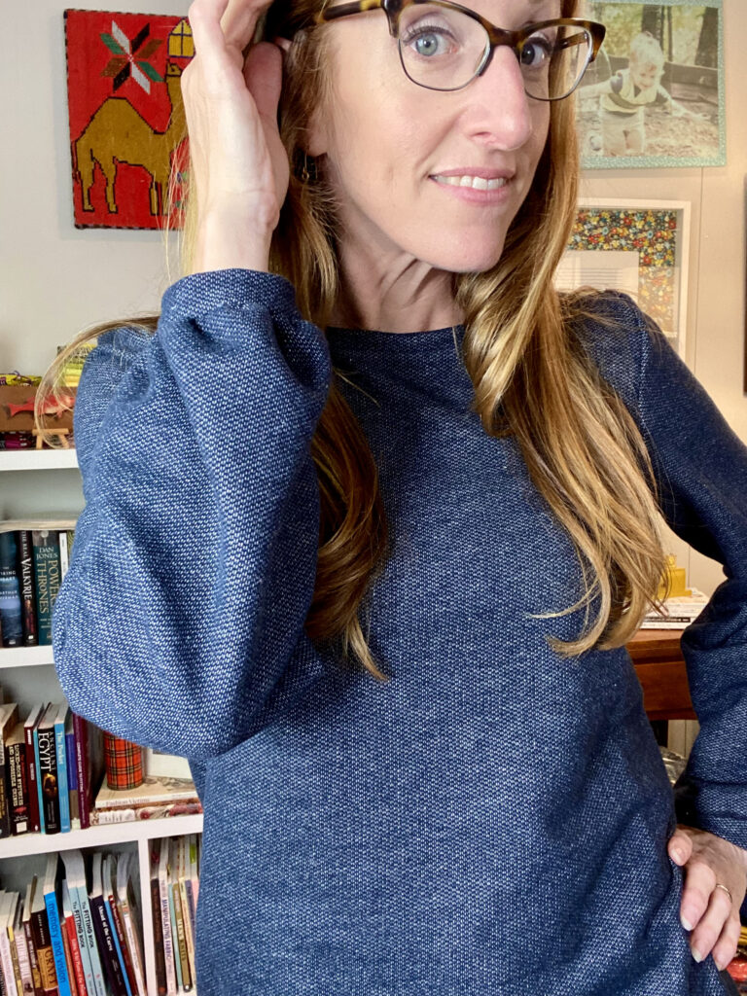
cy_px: 498
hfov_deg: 46.8
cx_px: 374
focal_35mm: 30
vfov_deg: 60.0
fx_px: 863
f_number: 2.2
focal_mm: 2.71
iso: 200
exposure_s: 1/60
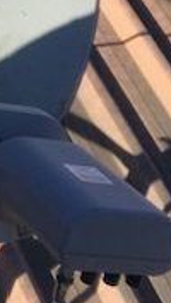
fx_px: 1012
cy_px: -91
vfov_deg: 16.1
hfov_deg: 8.8
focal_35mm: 126
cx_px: -228
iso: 25
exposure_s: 1/861
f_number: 2.2
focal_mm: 2.87
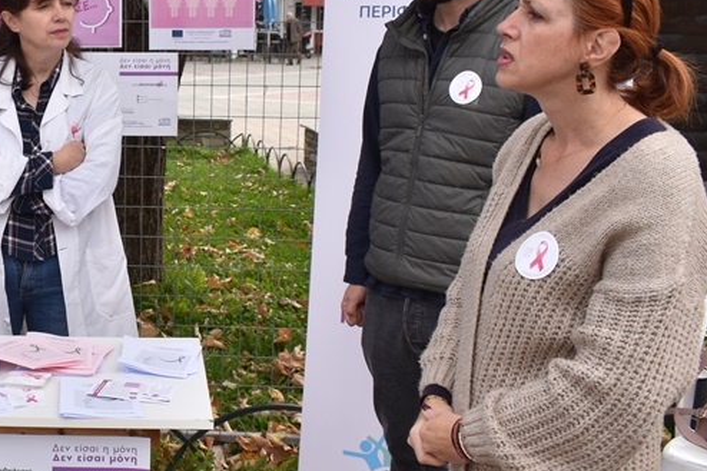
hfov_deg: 33.4
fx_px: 1099
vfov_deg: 24.1
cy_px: 193
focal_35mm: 56
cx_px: 46
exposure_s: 1/250
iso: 200
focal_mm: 18
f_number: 7.1
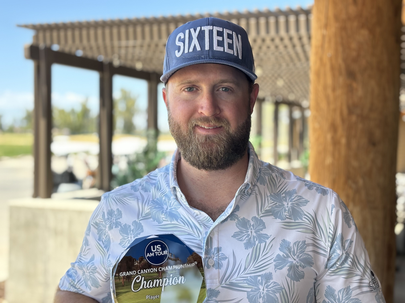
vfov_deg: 28.0
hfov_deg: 36.8
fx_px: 608
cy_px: 152
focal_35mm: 52
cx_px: 202
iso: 32
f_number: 1.6
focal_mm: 5.96
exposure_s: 1/351
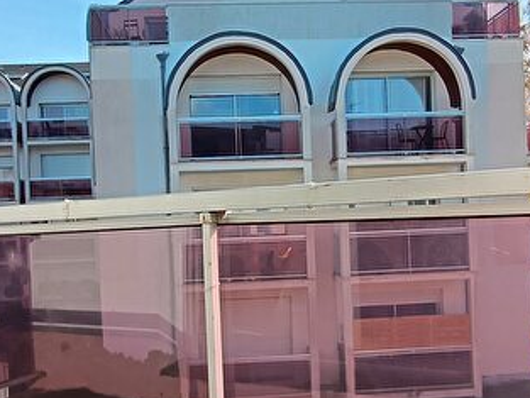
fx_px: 582
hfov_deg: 48.9
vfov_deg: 37.6
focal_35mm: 38
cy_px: 241
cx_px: 249
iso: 101
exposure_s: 1/463
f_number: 2.2
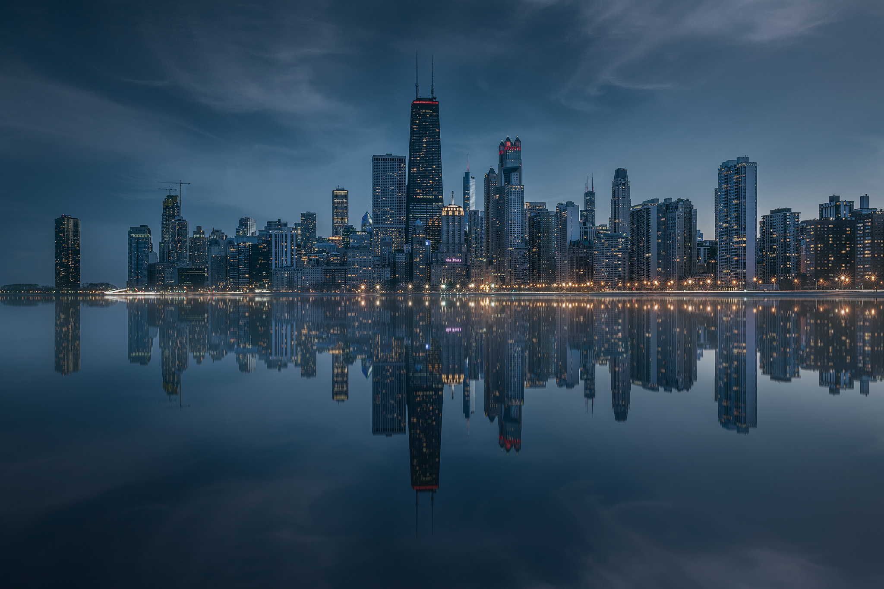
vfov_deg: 41.1
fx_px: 786
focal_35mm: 32
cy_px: 294
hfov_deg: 58.7
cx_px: 442
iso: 64
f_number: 11
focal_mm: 32
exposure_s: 8
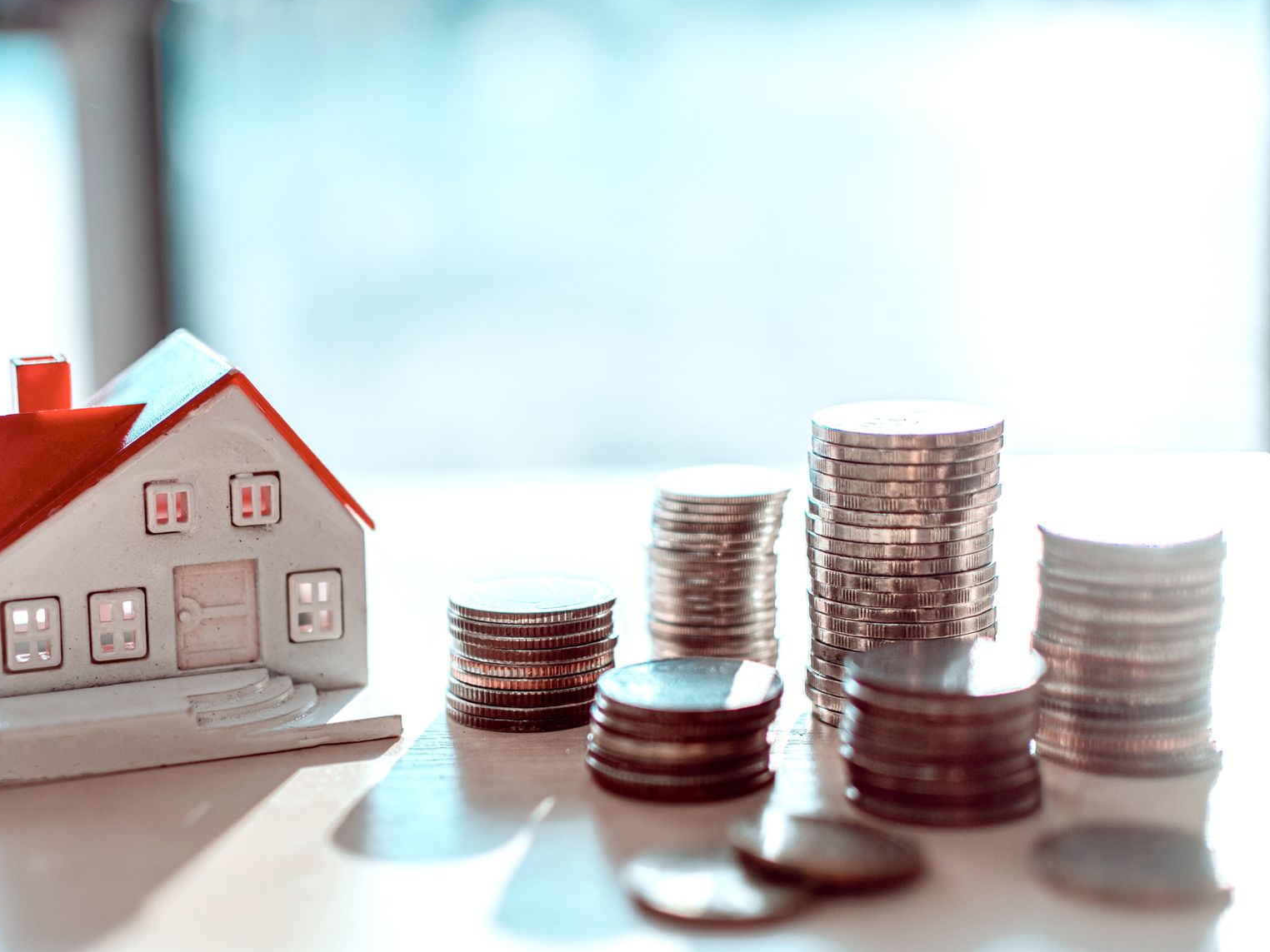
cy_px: 468
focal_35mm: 64
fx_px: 2334
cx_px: 473
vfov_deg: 23.1
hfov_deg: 30.3
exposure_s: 1/400
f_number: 1.8
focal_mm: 35
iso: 100
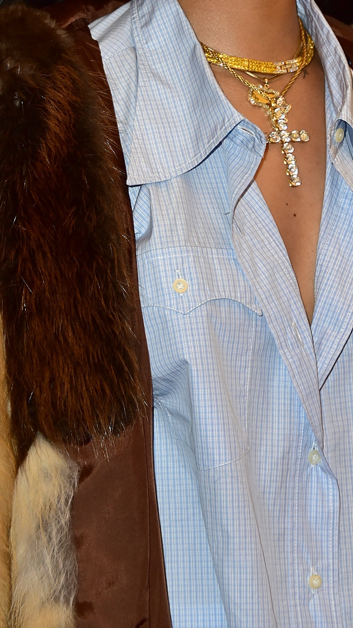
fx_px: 4142
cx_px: 249
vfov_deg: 8.6
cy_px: 82
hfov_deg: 4.9
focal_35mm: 249
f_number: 5.6
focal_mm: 135
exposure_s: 1/200
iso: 800
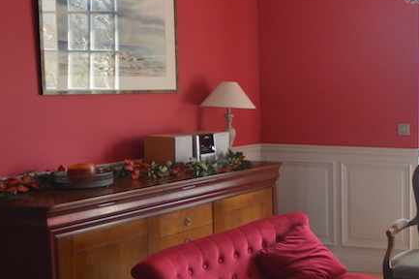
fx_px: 605
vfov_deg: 26.0
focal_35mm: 52
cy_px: 143
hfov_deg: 30.7
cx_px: 532
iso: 400
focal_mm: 10
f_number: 4.5
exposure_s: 1/80
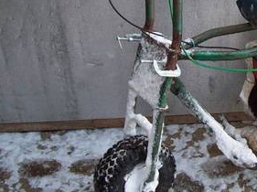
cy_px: 69
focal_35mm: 77
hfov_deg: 24.5
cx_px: 241
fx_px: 571
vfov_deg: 19.1
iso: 80
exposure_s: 1/84.3
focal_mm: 6
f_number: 2.7
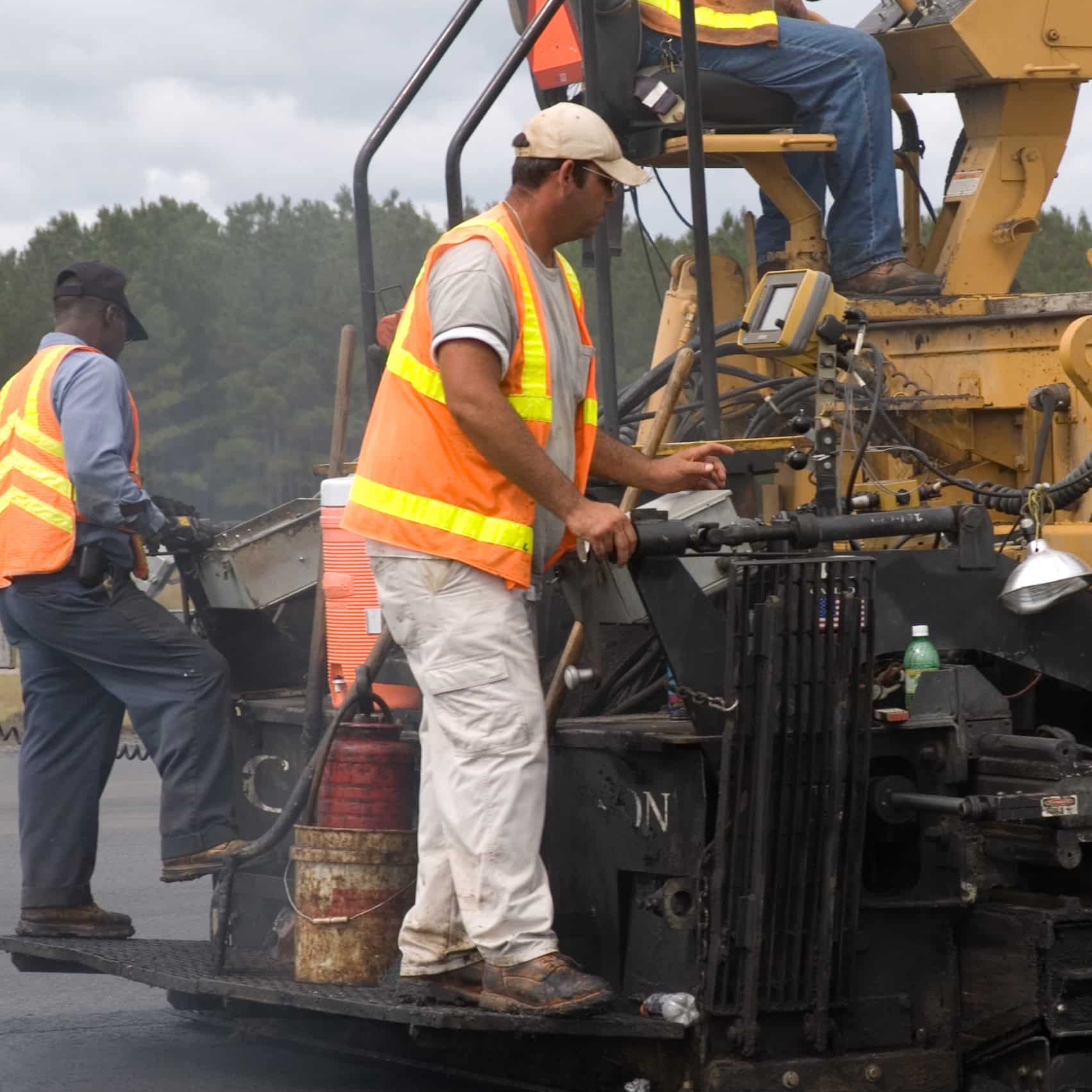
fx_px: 7197
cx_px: 678
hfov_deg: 8.7
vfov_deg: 8.7
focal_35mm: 202
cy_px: 545
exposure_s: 1/200
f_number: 9
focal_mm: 105
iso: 200
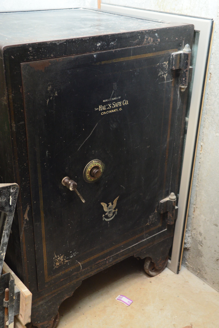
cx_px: 110
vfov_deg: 42.7
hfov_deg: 29.3
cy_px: 164
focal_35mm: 46
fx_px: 419
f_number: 5.6
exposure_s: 1/160
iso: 4000
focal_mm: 46
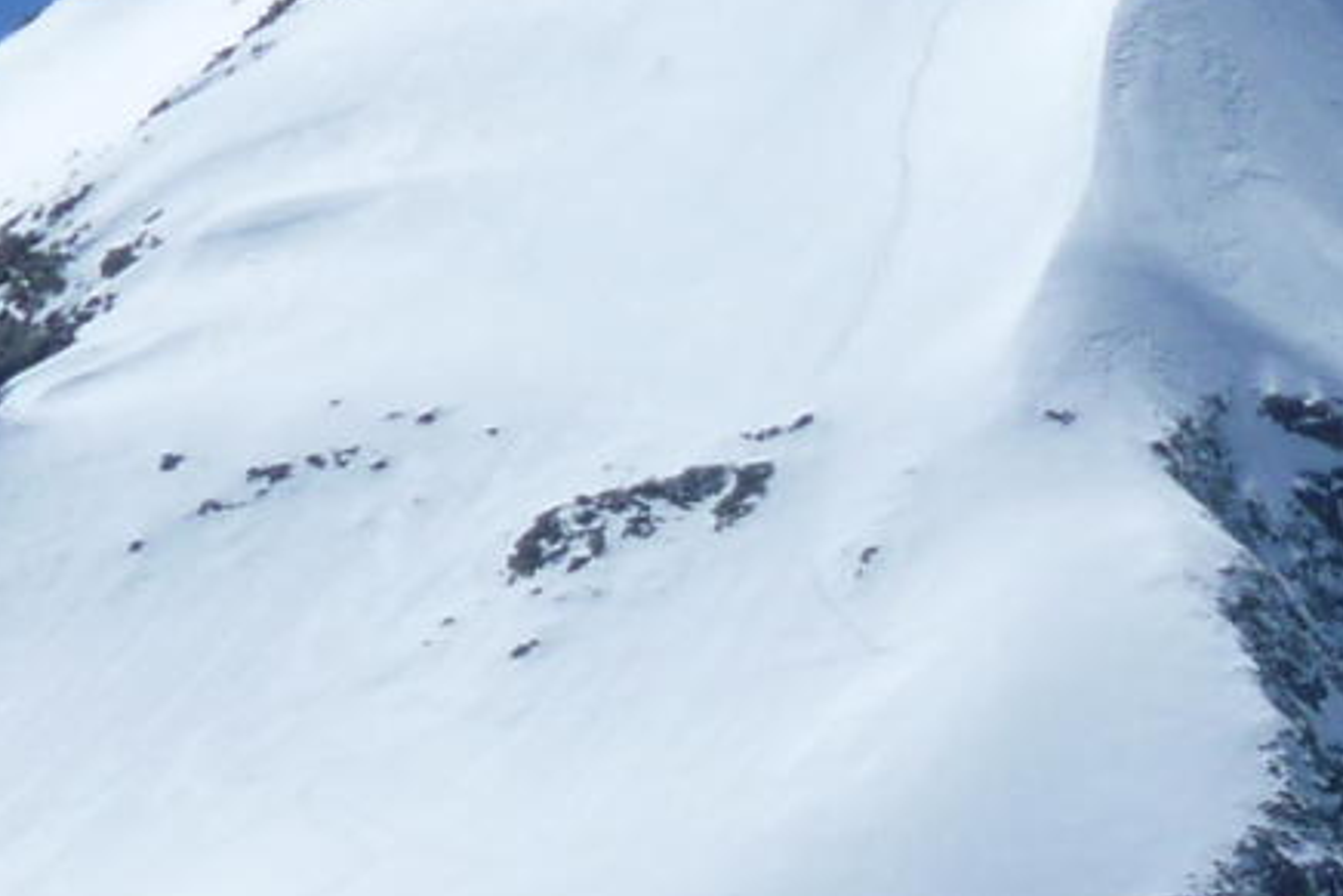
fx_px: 13620
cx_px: 1913
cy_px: 1373
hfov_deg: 5.6
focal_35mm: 365
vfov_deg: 3.8
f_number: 6.3
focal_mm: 12.2
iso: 80
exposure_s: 1/800
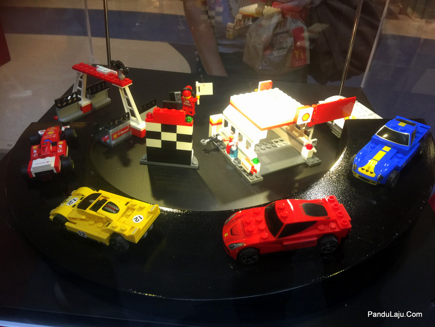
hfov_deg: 61.7
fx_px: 364
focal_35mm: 29
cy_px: 164
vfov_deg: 48.2
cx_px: 218
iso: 64
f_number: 2.2
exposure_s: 1/33
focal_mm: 4.15
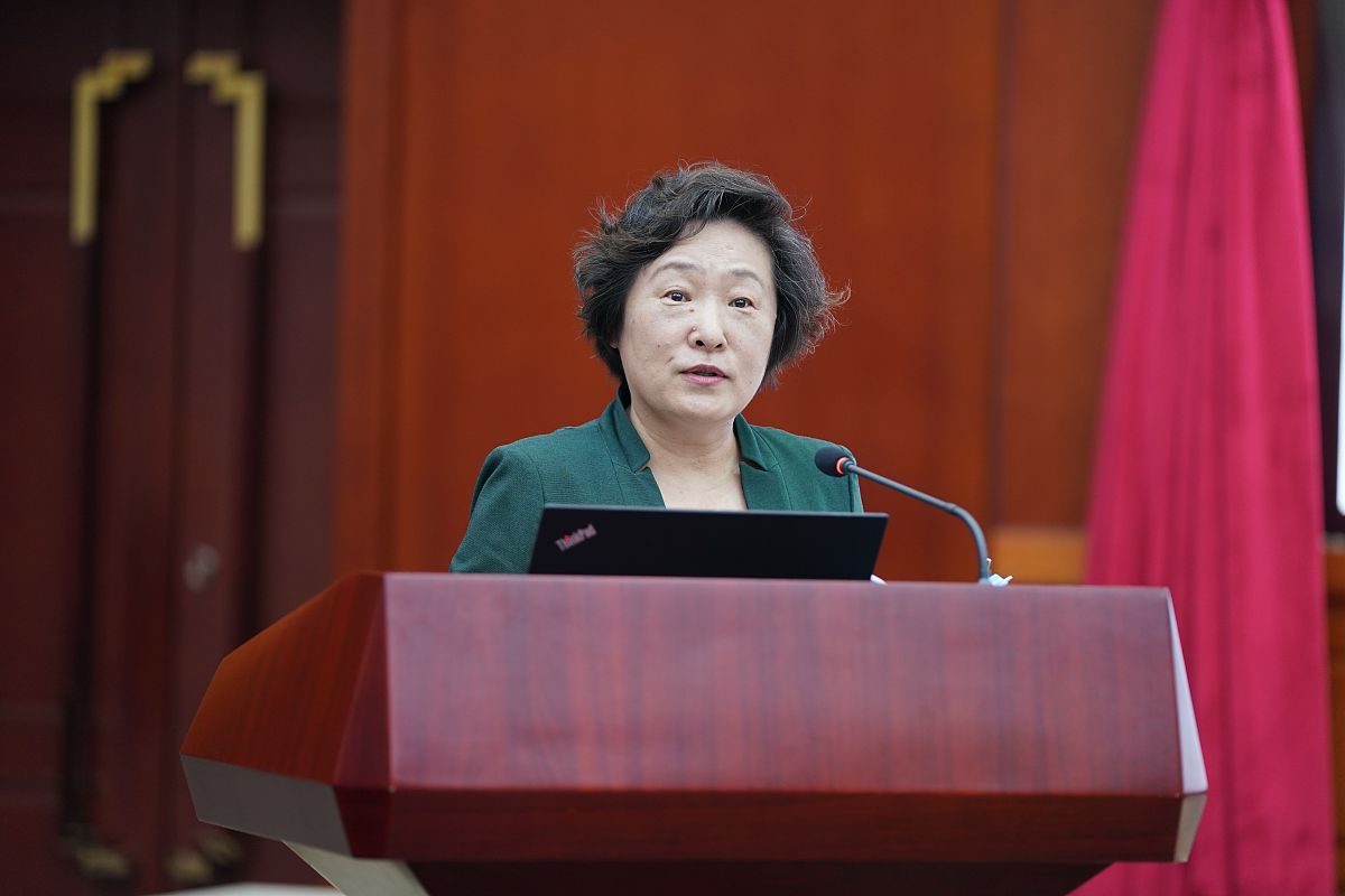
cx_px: 672
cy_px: 448
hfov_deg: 14.0
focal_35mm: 147
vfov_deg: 9.3
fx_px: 5492
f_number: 2.8
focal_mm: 147
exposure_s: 1/250
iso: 1250
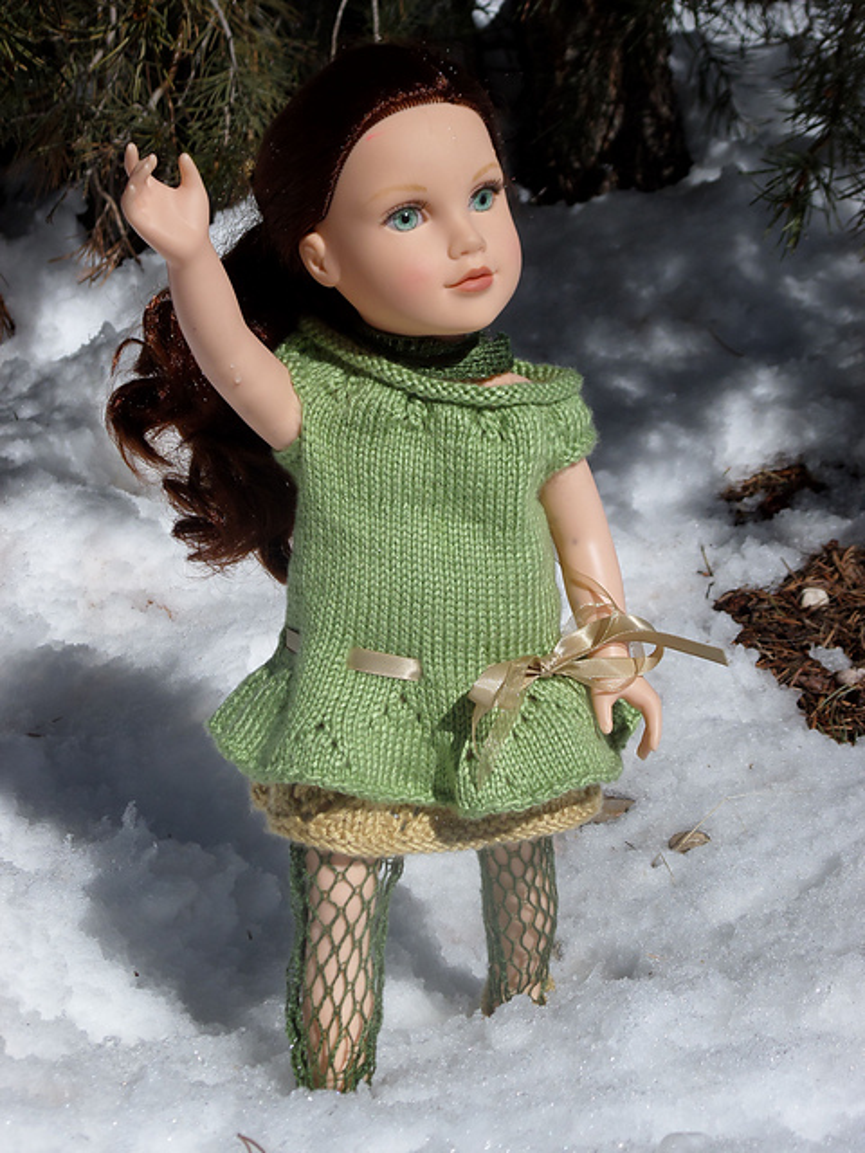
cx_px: 432
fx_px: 2432
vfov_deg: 26.7
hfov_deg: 20.2
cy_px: 576
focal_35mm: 73
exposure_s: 1/1500
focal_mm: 13.2
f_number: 4.9
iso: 80
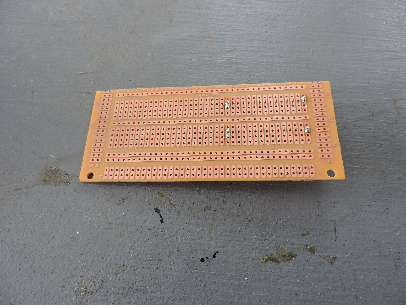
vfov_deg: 56.8
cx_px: 203
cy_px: 152
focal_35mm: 24
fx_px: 281
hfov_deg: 71.6
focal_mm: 4.3
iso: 160
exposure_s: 1/30
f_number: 3
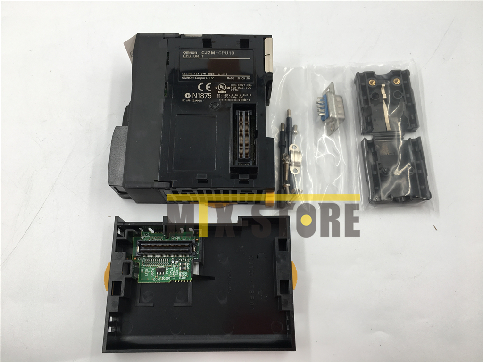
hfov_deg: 61.7
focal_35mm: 29
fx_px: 405
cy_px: 181
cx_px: 242
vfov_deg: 48.2
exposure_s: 1/118
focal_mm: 4.15
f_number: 2.2
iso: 25
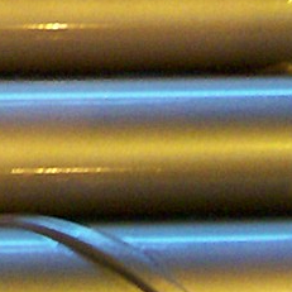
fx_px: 2539
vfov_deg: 6.4
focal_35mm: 266
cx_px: -523
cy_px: -303
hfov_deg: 6.2
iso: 160
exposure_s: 1/30.2
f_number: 2.7
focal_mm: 5.6
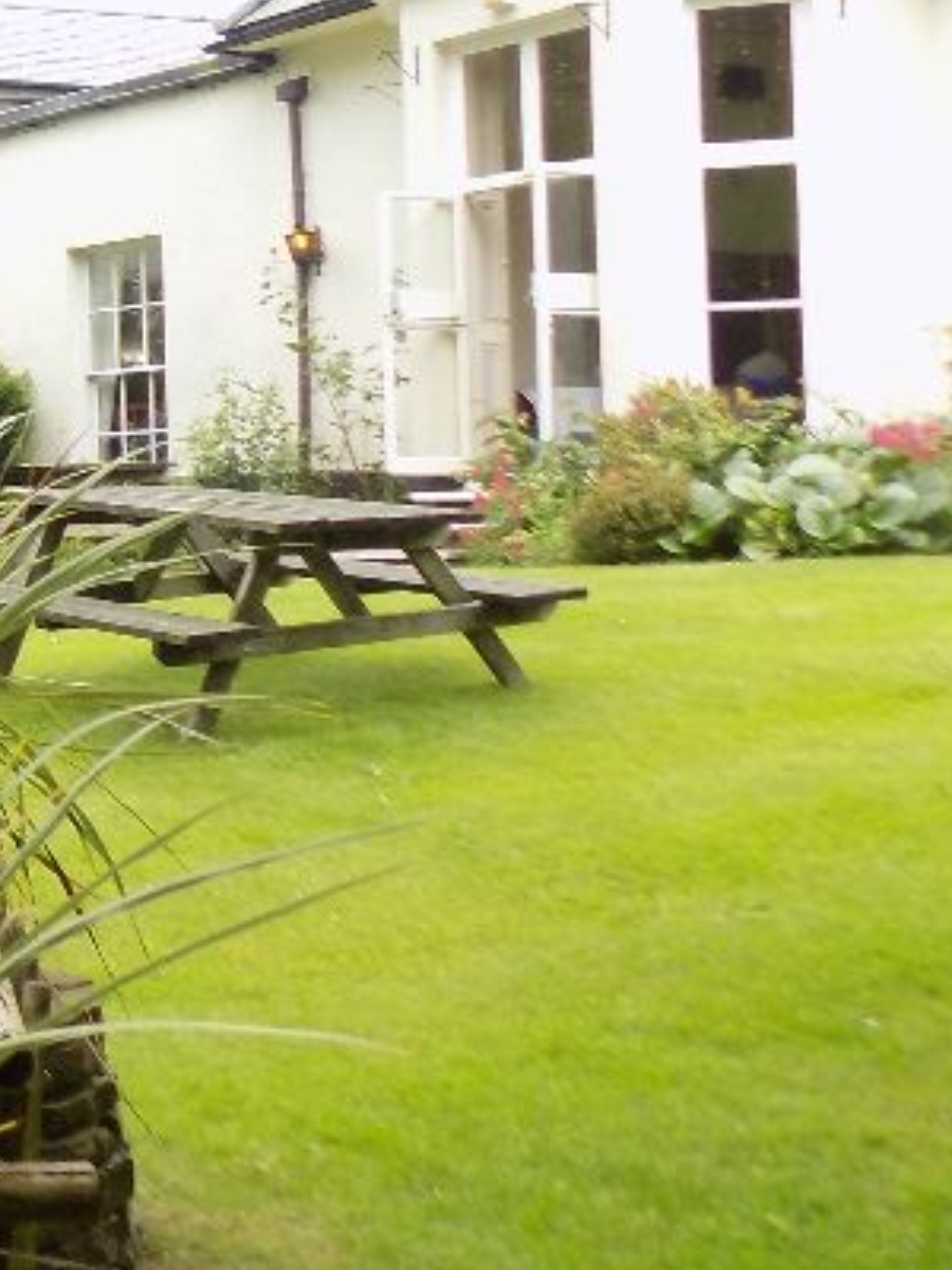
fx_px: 2530
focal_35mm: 69
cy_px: 422
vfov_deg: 28.0
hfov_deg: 17.3
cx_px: -771
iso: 80
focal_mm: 4
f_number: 3.1
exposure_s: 1/125
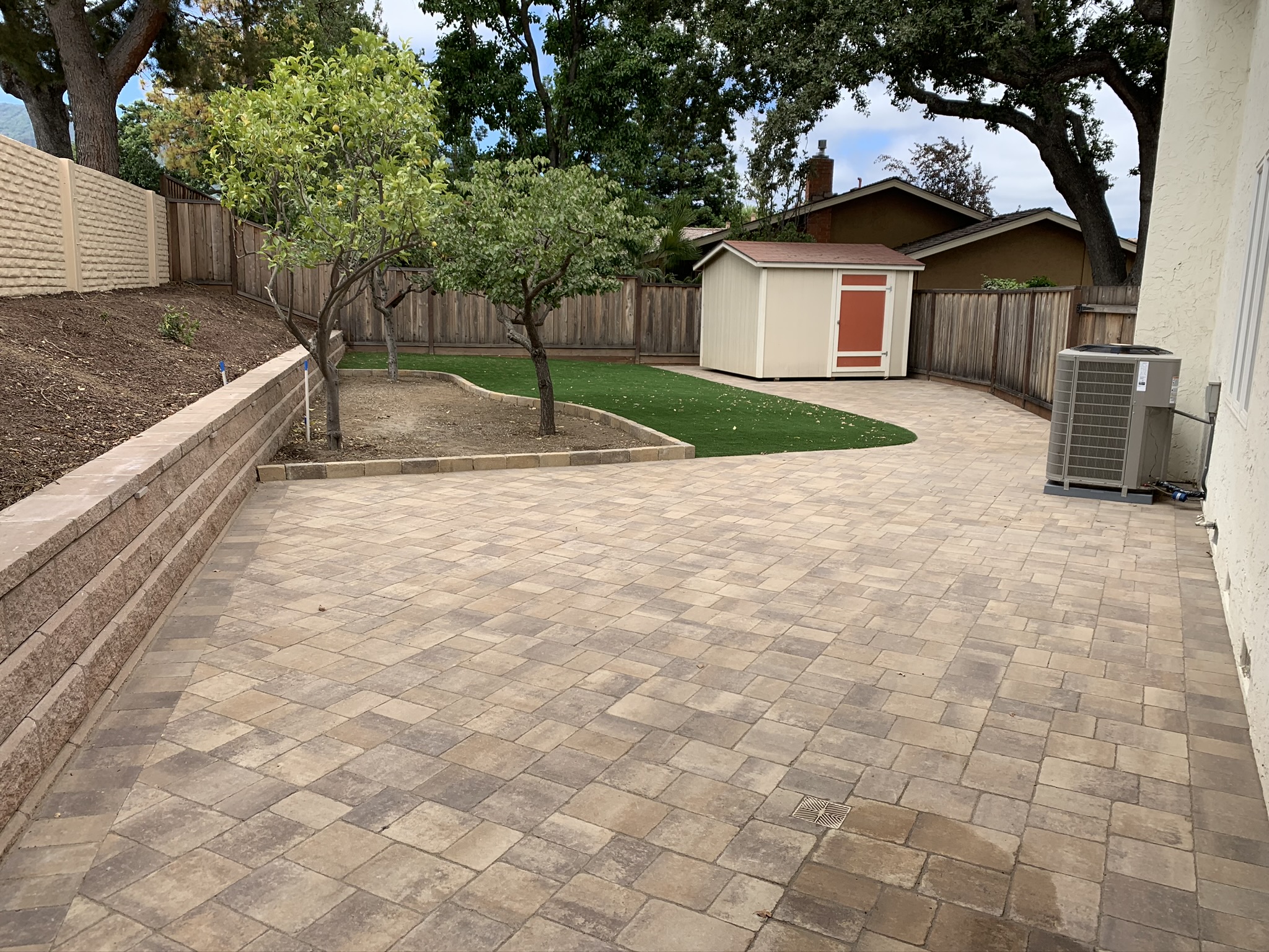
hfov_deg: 67.3
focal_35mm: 26
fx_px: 953
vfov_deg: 53.1
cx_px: 634
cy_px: 476
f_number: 1.8
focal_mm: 4.25
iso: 25
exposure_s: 1/911
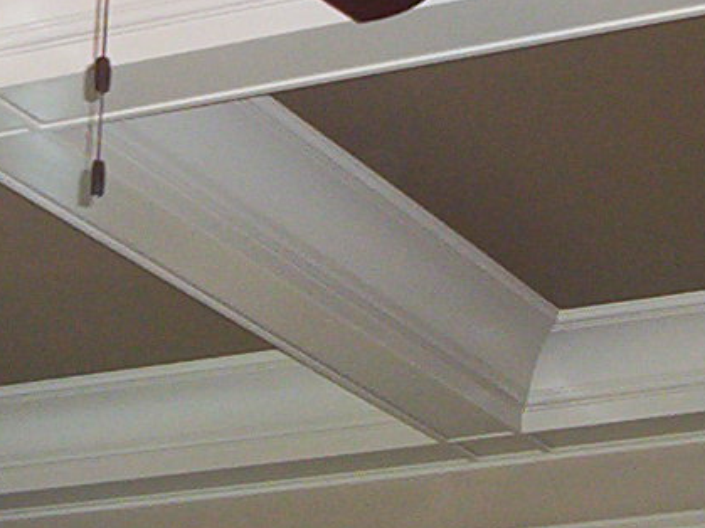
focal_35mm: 168
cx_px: 353
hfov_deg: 11.8
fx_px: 3421
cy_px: 145
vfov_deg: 8.8
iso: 140
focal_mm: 5.77
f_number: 2.73
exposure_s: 1/60
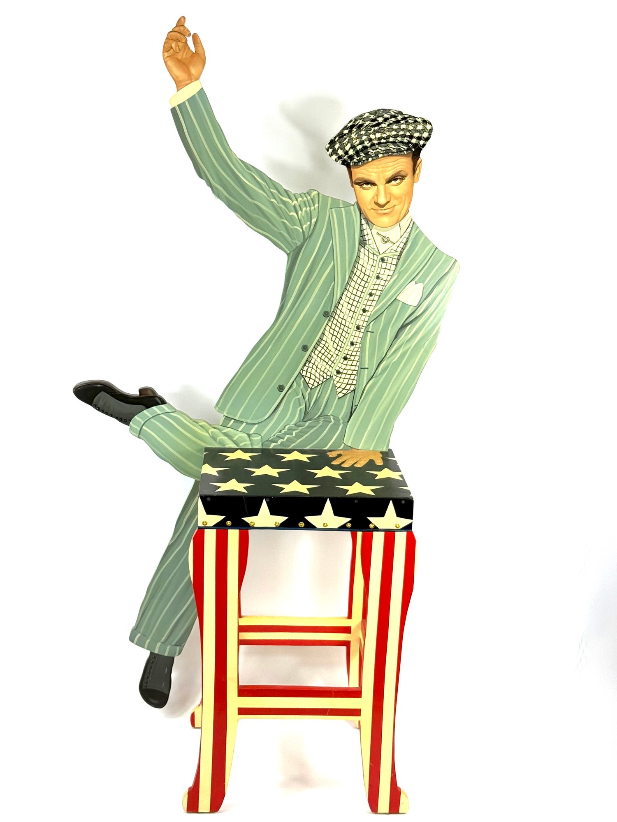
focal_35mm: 48
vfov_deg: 39.7
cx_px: 308
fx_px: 1141
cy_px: 411
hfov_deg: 30.3
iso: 64
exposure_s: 1/386
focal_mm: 6.76
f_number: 1.78
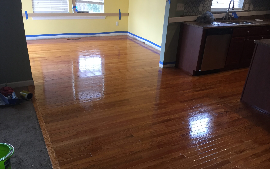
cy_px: 96
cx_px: 136
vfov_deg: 40.5
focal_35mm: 31
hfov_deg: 61.2
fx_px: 228
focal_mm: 4.15
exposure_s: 1/30
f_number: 2.2
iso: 40
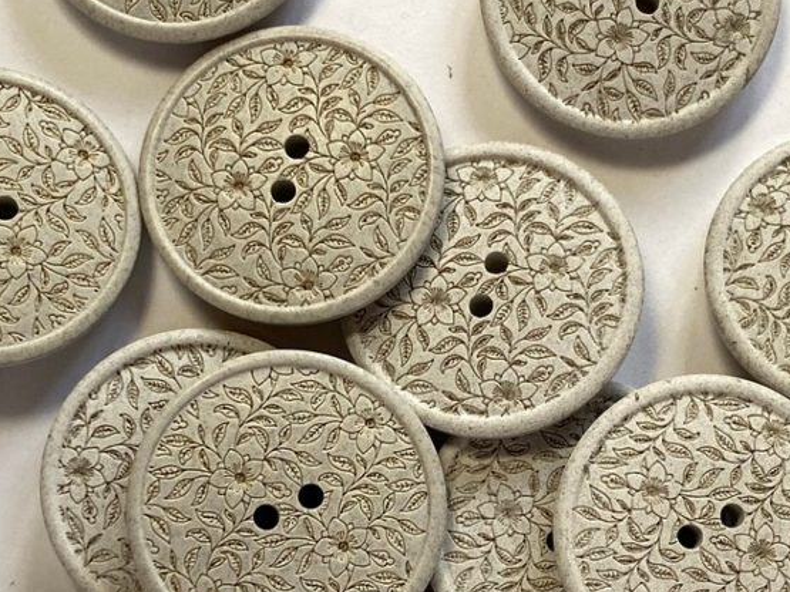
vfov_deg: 39.6
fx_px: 821
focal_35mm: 36
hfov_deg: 51.2
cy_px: 336
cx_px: 340
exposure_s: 1/121
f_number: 1.8
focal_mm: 4.25
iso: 80
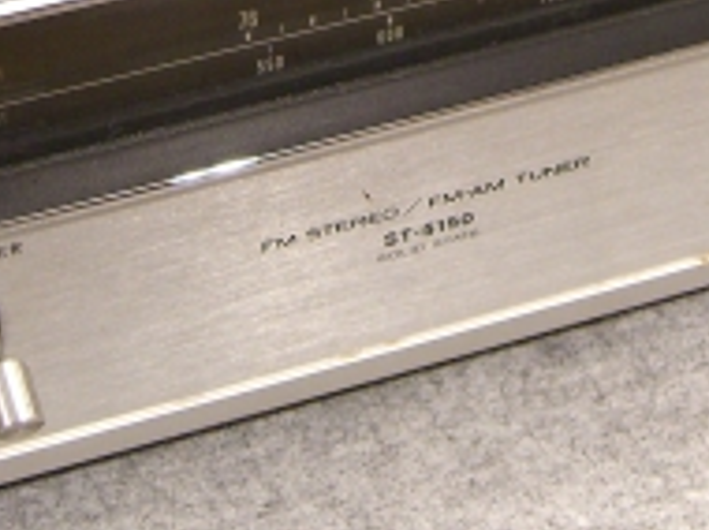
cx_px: 515
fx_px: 3171
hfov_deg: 12.7
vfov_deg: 9.3
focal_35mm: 155
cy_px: -295
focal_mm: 9.5
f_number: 3.1
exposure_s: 1/13
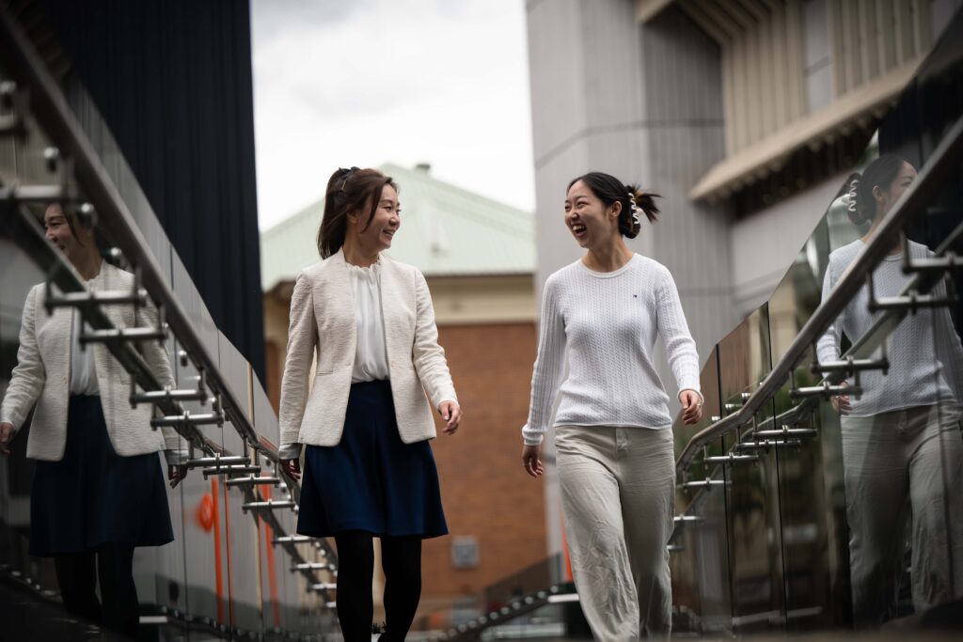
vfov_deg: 11.4
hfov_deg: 17.1
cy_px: 321
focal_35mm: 120
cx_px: 482
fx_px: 3210
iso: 80
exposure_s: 1/800
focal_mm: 120
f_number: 3.2
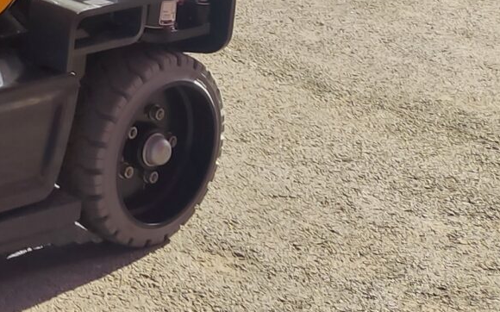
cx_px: -471
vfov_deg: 10.7
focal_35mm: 117
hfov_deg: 14.9
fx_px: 1594
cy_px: -184
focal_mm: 4.71
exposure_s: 1/745
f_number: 1.79
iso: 50
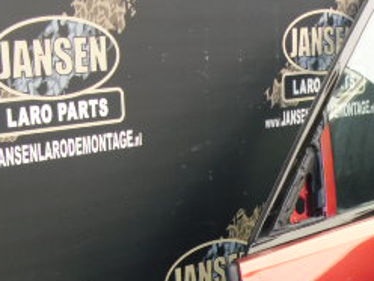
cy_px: 316
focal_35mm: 93
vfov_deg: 15.4
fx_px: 1005
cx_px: 345
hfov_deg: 20.6
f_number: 3.1
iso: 100
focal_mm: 6.3
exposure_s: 1/125
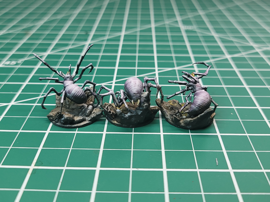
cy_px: 101
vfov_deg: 54.9
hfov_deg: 69.4
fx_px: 195
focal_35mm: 25
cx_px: 135
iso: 64
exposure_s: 1/120
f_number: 1.8
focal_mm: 7
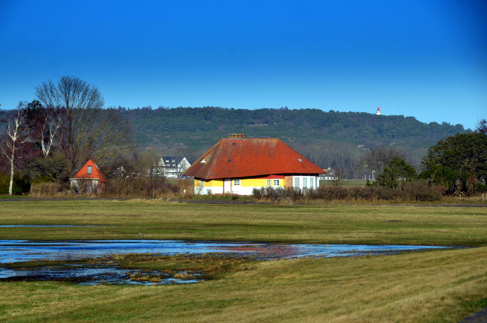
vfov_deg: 8.1
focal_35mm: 168
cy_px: 162
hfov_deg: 12.3
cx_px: 244
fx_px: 2268
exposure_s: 1/250
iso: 100
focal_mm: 112
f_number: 8
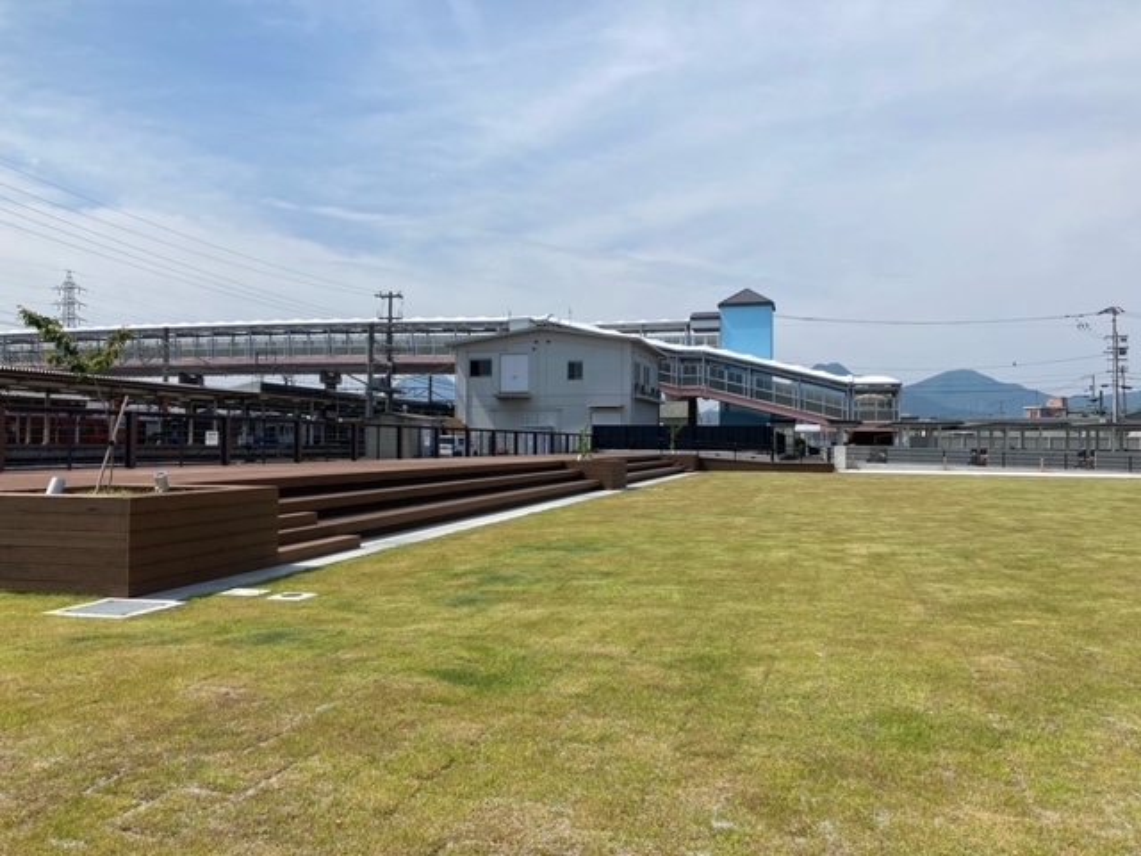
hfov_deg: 63.4
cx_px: 570
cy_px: 428
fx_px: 923
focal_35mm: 28
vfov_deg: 49.7
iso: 20
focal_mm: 3.99
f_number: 1.8
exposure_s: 1/3247
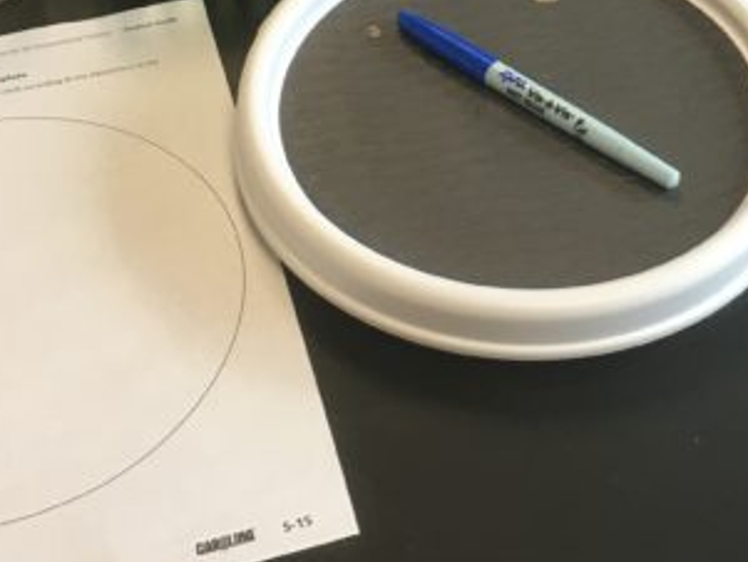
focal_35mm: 74
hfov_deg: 26.3
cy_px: -7
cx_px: 440
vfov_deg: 19.3
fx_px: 1600
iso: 40
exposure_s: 1/30
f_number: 2.2
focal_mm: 4.15
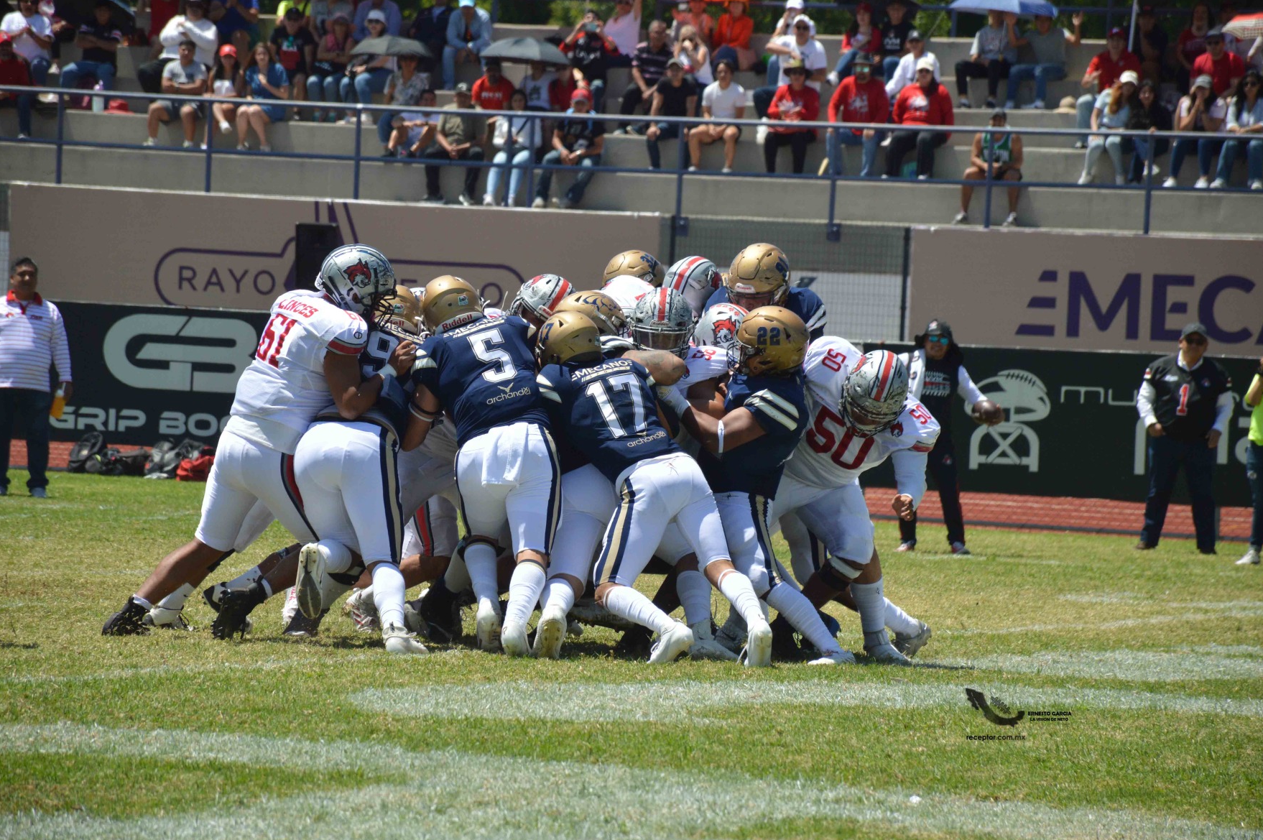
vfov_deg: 6.4
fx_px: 7536
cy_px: 429
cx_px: 621
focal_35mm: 215
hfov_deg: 9.6
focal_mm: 140
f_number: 5.6
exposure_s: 1/1600
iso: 400
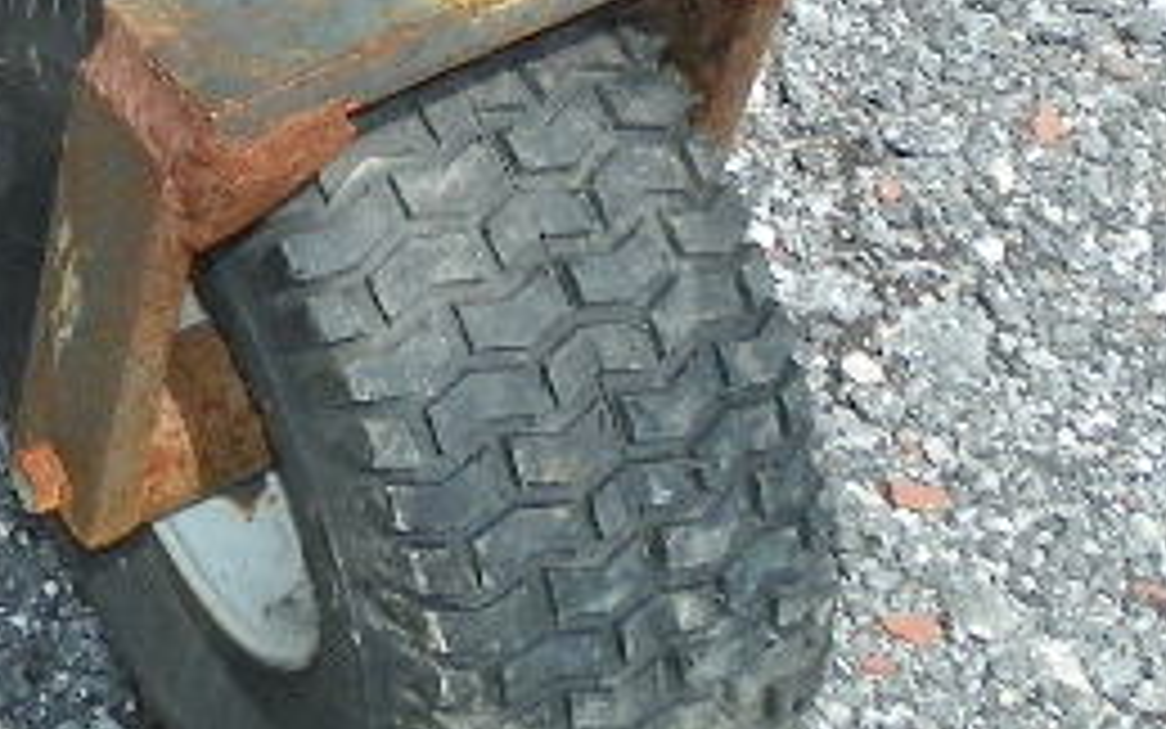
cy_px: -1170
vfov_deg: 8.6
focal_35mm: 136
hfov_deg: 14.5
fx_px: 4323
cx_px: -468
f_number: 5
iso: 64
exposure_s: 1/400
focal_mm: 4.6
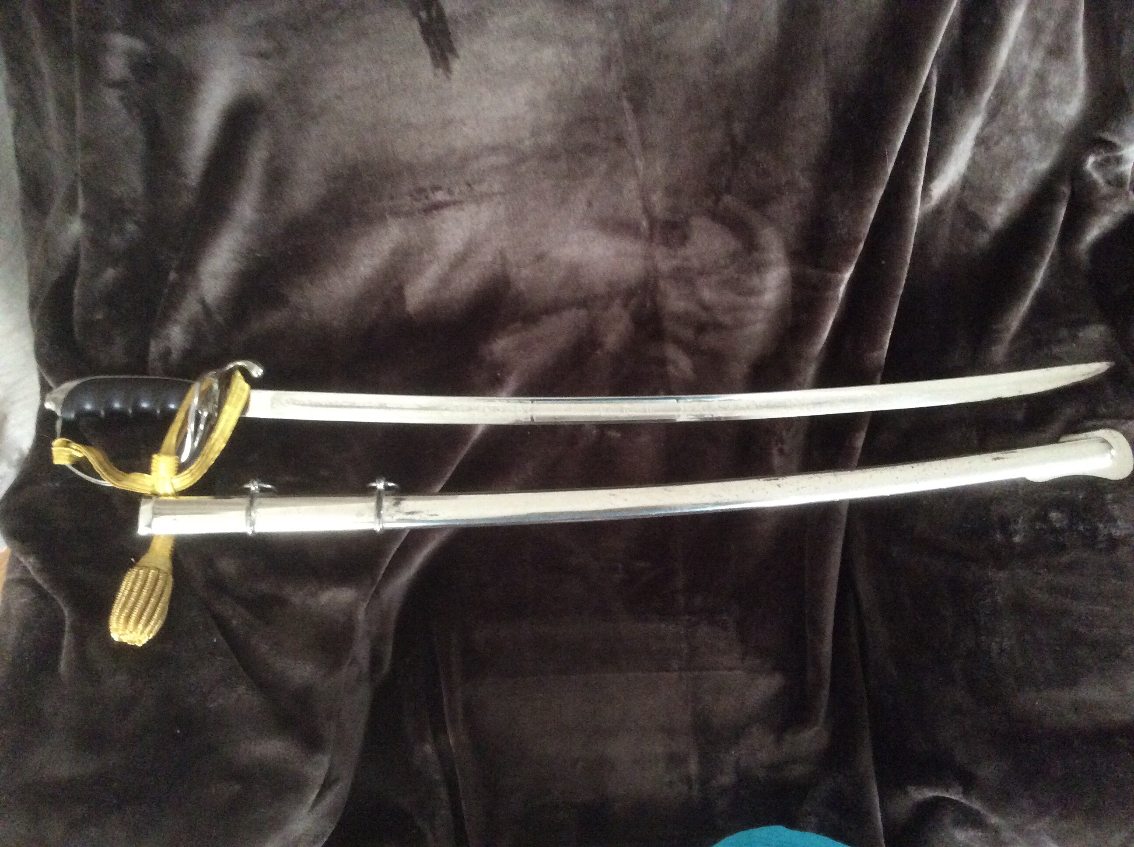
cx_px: 567
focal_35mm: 32
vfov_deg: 44.1
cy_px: 424
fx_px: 1047
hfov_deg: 56.9
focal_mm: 3.3
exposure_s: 1/15
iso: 400
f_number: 2.4
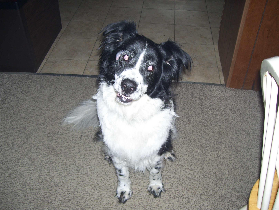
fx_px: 291
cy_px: 105
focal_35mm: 36
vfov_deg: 39.7
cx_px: 140
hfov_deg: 51.3
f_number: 2.7
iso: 80
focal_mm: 6
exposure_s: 1/60
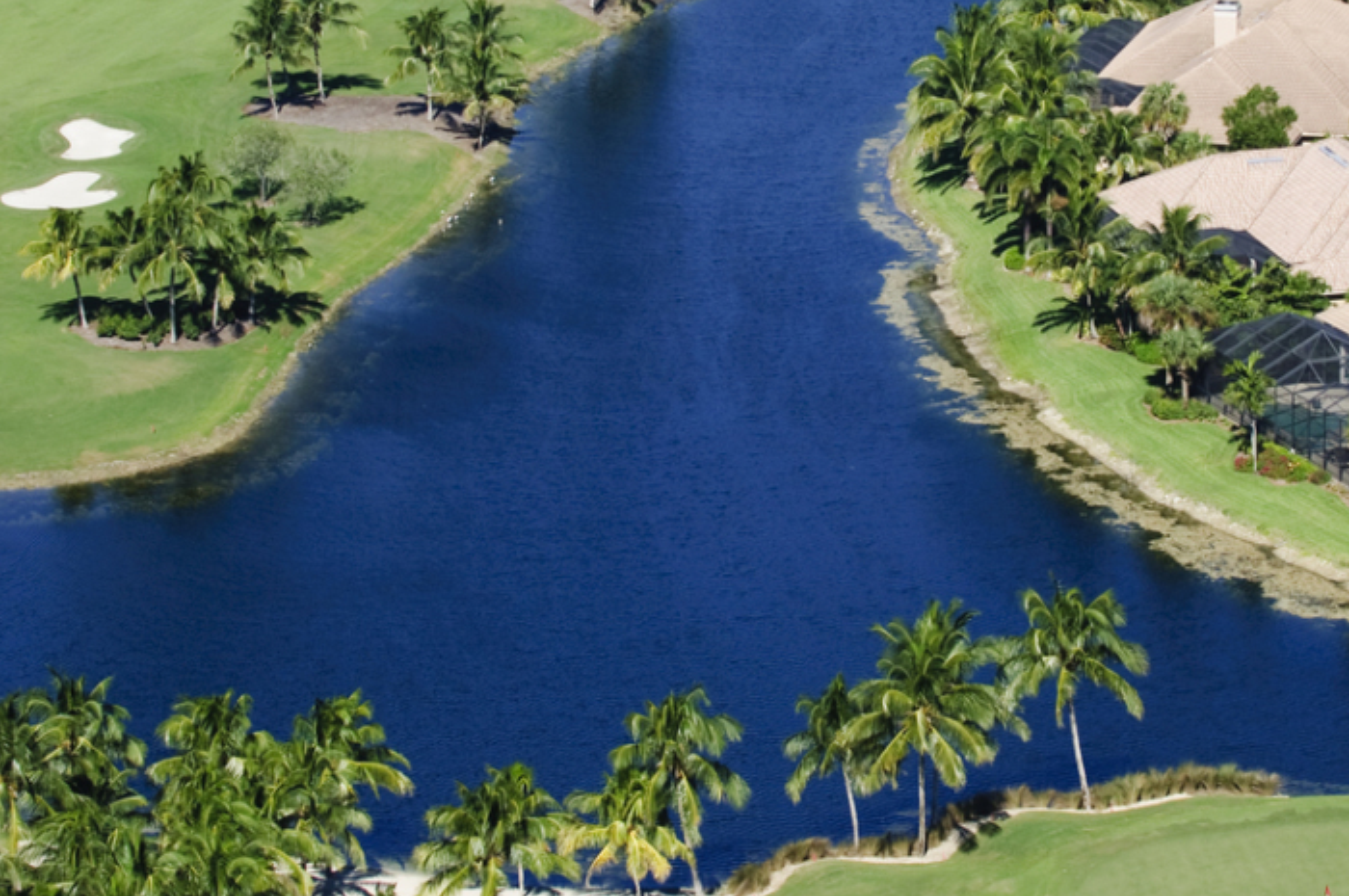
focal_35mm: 180
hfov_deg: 11.4
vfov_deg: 7.6
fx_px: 6737
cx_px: 1147
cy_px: 298
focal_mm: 70
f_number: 6.3
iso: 200
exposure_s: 1/640
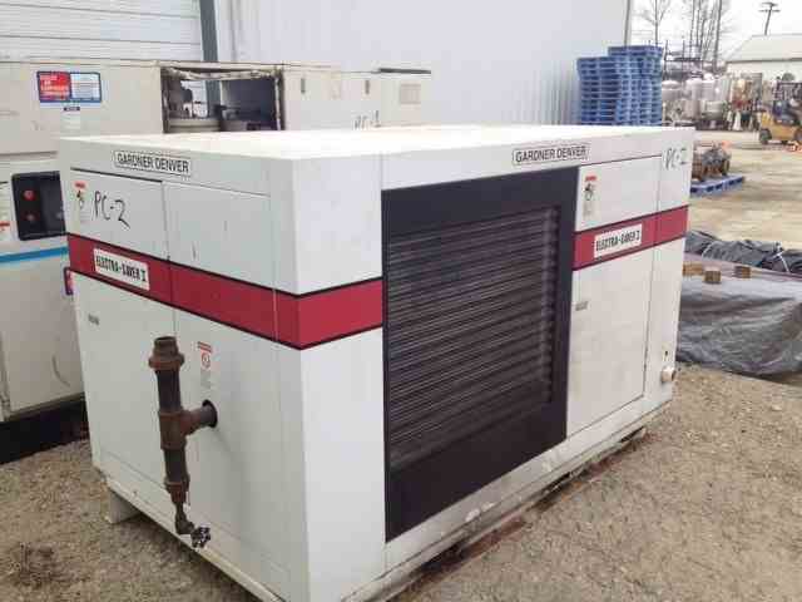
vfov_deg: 40.7
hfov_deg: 52.6
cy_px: 301
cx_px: 401
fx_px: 811
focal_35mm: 35
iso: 50
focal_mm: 4.28
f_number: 2.4
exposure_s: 1/269
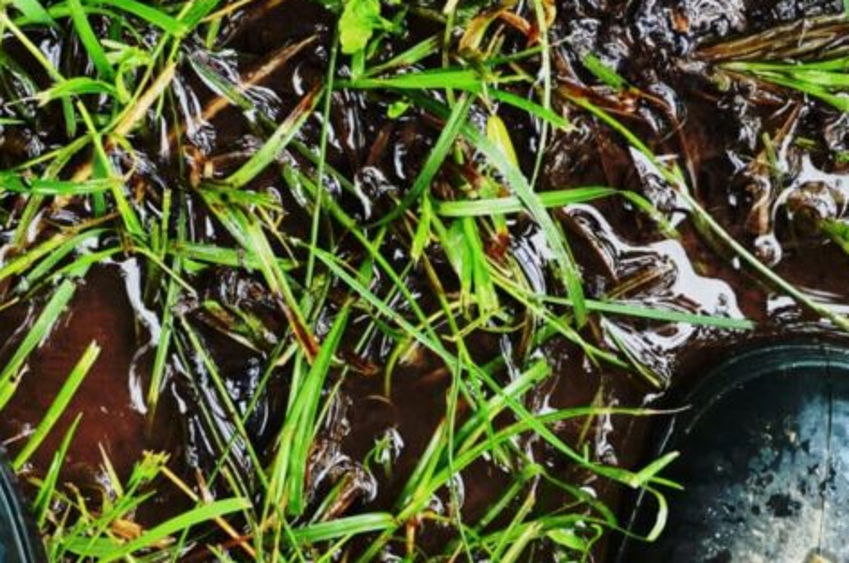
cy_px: 616
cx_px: 372
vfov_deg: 6.6
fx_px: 4826
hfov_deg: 10.1
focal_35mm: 205
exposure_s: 1/80
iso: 160
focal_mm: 42
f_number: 5.6
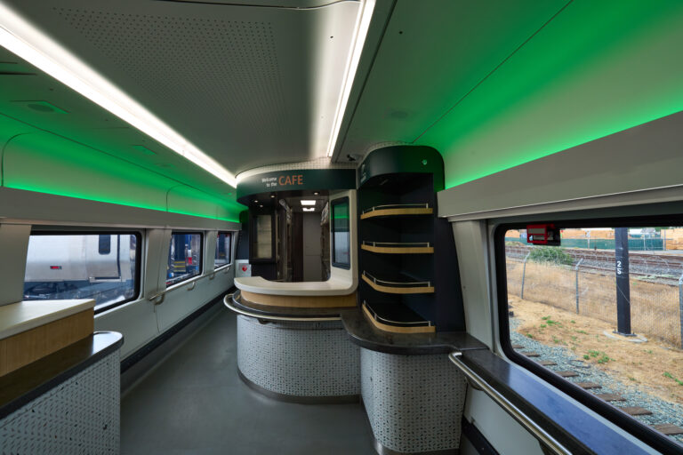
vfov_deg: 73.7
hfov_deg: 96.7
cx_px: 342
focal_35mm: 16
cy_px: 228
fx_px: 304
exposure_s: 1/20
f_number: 11
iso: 320
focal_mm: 16
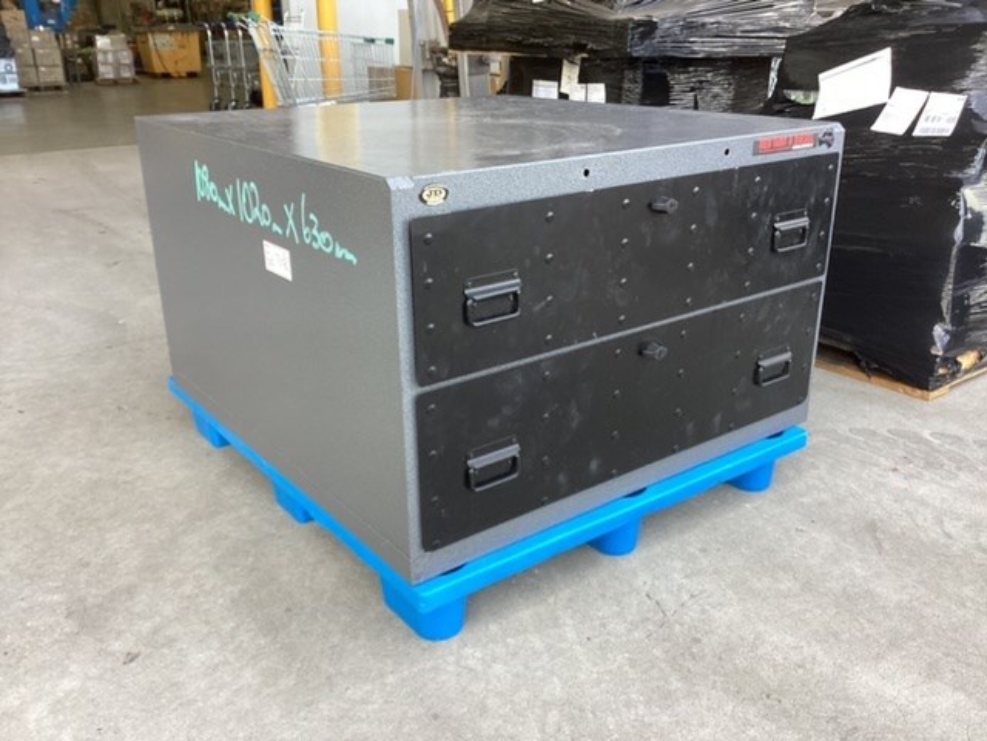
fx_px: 884
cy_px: 370
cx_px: 494
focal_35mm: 31
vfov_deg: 45.4
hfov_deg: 58.4
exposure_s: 1/100
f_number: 2.4
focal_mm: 3.3
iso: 50
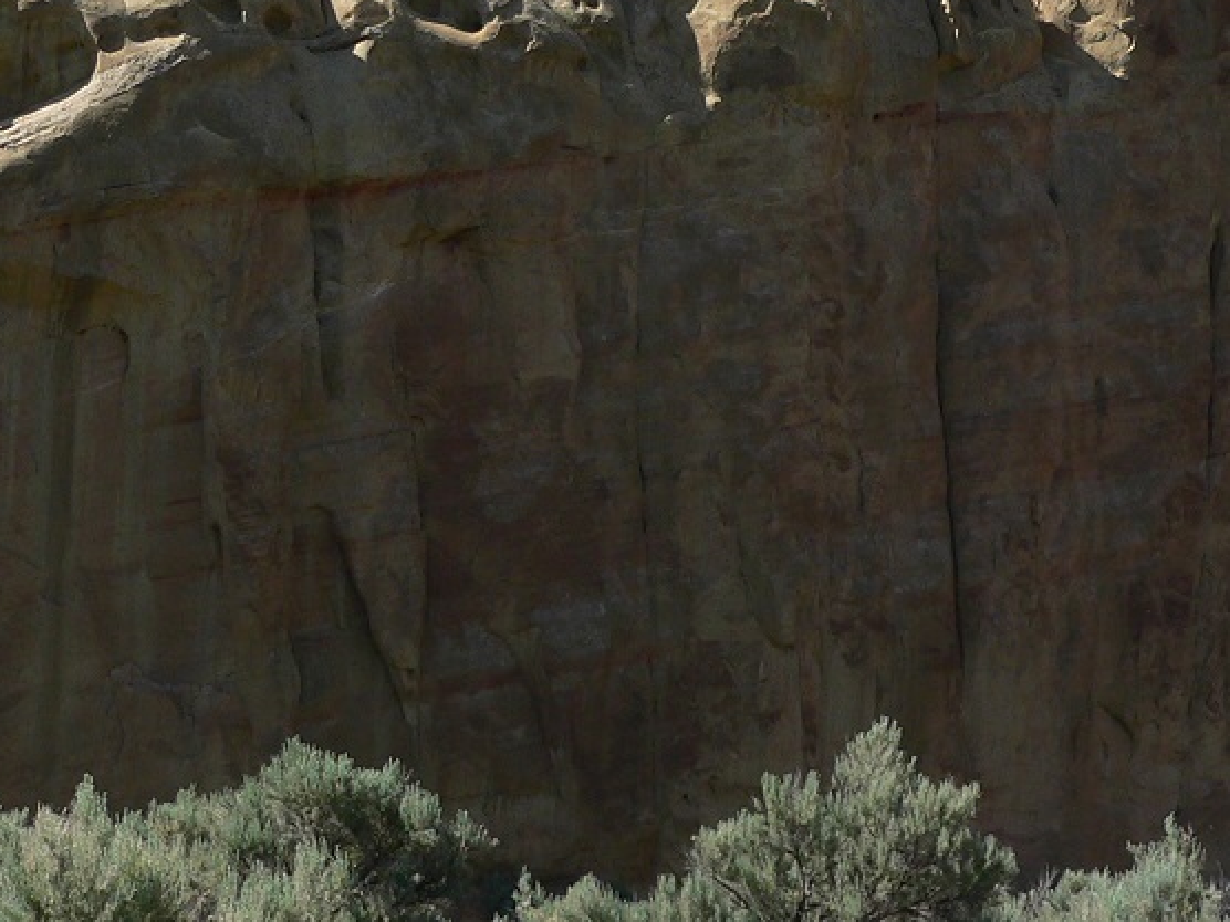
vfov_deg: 8.1
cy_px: -60
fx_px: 6467
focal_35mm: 182
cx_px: 1062
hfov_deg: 10.8
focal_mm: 13.2
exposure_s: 1/500
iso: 80
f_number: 4.6
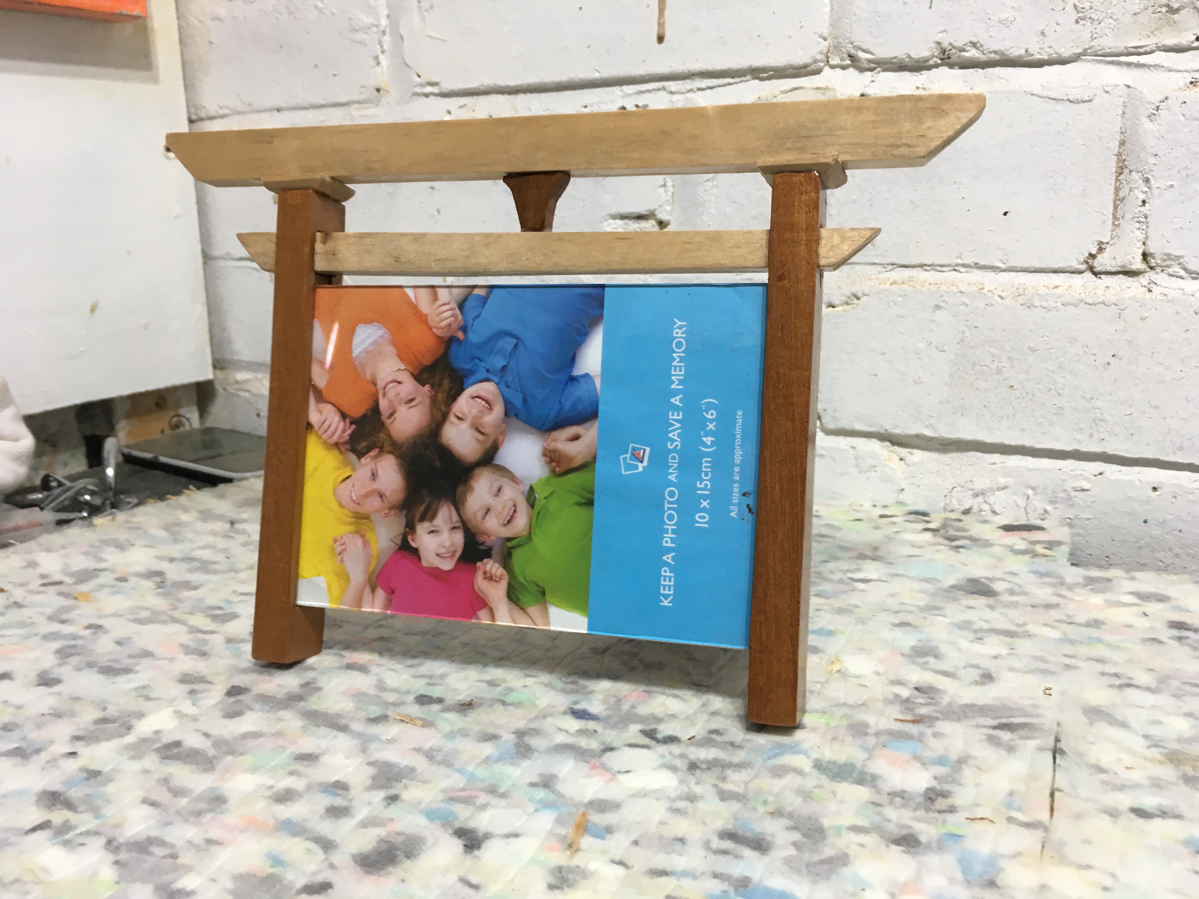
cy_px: 450
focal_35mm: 29
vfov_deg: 48.2
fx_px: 1004
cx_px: 600
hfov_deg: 61.7
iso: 80
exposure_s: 1/33
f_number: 2.2
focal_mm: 4.15
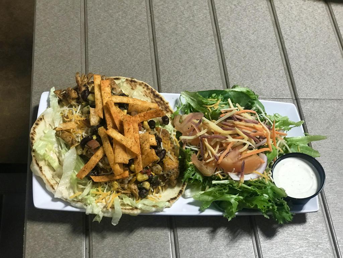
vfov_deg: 25.7
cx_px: 172
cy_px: 129
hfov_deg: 33.8
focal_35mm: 57
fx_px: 565
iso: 250
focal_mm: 6.6
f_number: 2.8
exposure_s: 1/60
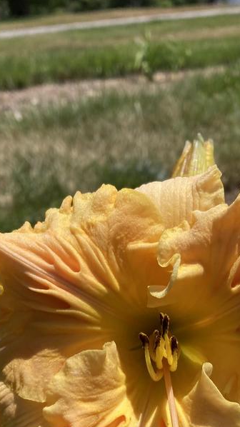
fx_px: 577
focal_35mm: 51
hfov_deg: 23.4
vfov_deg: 38.7
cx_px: 155
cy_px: 356
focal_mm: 3.99
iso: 20
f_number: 1.8
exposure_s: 1/2114
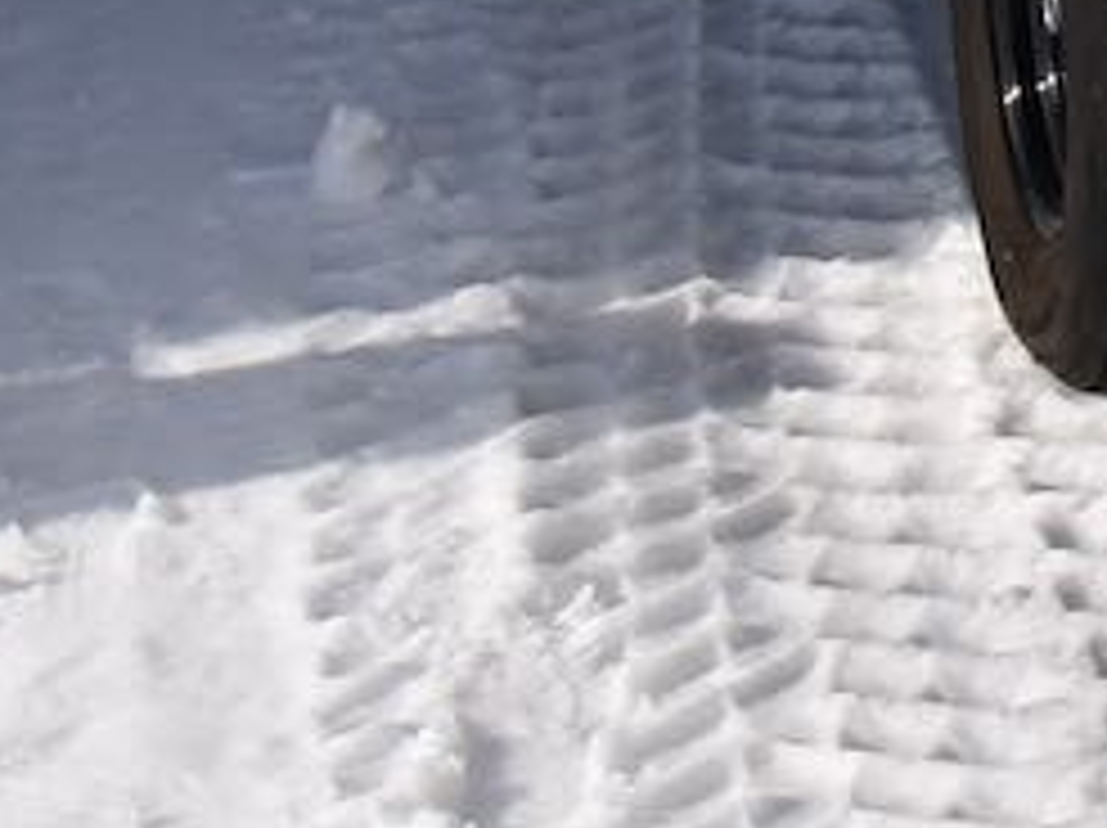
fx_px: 4394
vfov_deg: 9.4
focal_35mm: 138
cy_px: -1242
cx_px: 2488
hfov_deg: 12.1
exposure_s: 1/500
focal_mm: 13
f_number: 11
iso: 200
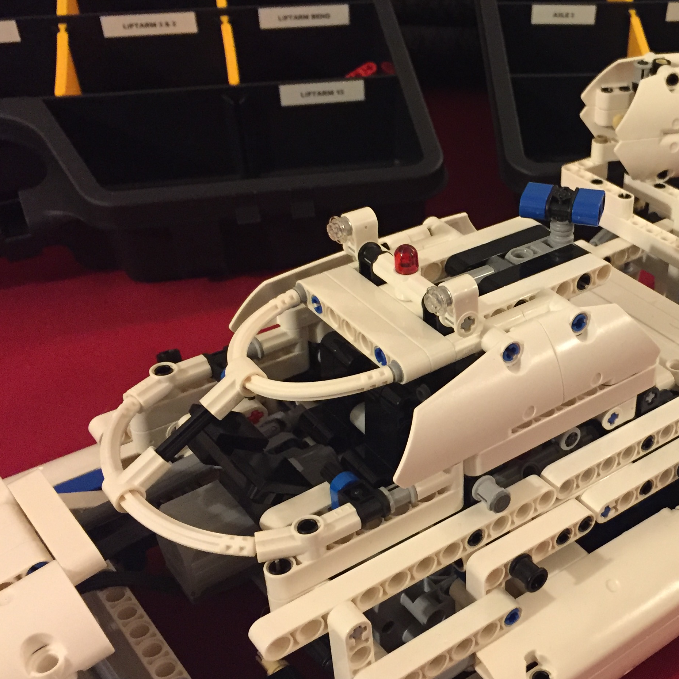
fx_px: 999
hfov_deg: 35.8
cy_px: 350
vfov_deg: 37.5
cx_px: 580
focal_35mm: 45
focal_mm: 4.15
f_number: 2.2
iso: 250
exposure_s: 1/17
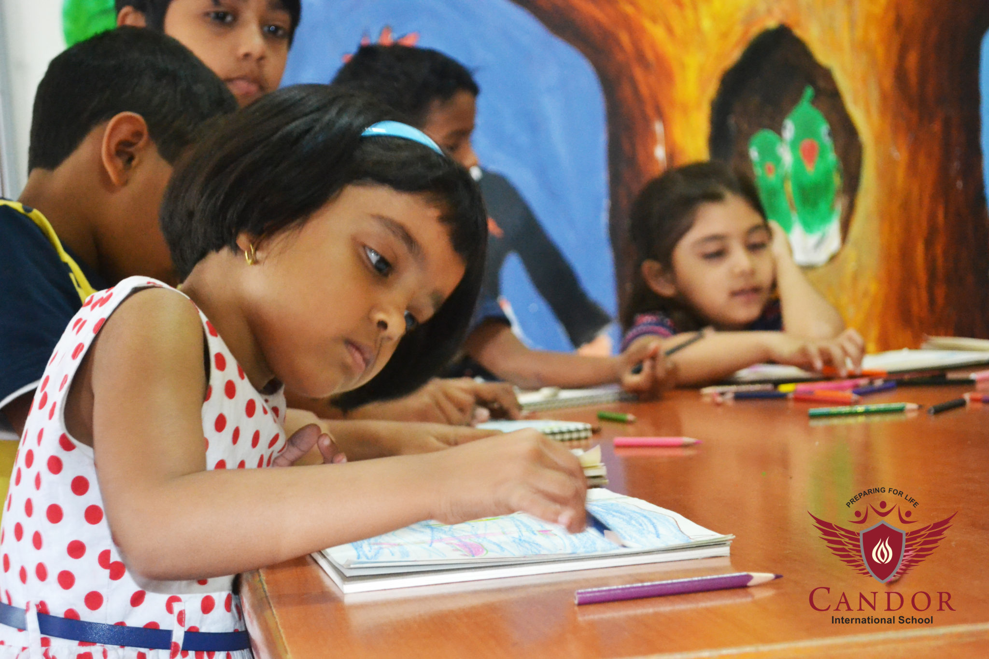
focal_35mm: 82
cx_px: 494
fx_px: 2266
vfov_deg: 16.6
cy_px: 330
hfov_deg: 24.6
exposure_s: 1/60
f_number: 5.6
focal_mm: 55
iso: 3200
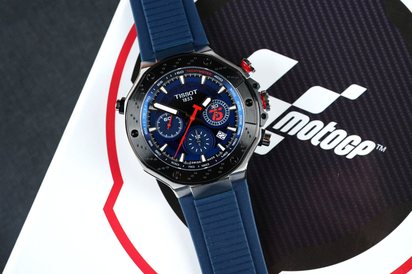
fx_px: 572
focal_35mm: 50
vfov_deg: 27.0
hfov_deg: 39.6
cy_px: 137
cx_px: 206
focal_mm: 50
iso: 3200
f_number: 5.6
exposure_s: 1/250
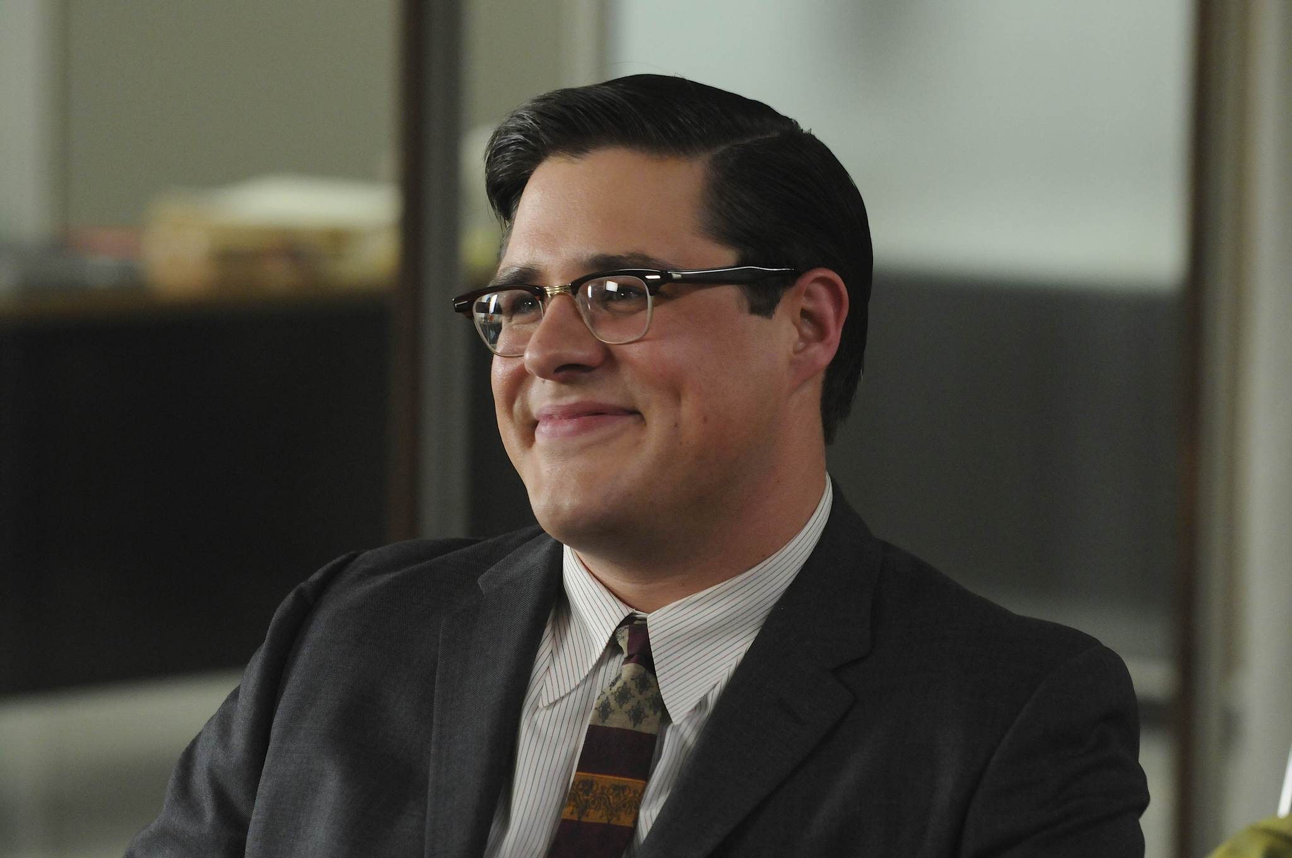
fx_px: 6989
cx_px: 646
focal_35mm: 195
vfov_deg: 7.0
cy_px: 429
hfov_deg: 10.6
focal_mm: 130
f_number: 4
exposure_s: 1/125
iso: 1600
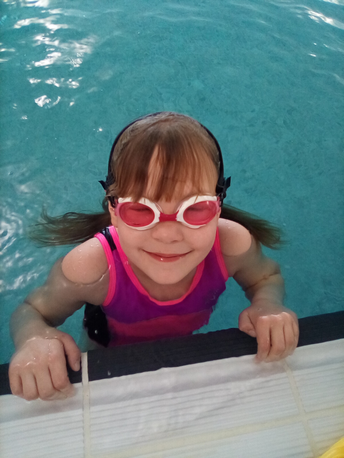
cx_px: 172
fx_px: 371
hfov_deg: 49.7
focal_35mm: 28
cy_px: 229
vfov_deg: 63.4
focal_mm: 2.27
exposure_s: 1/50
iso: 85
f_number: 2.2
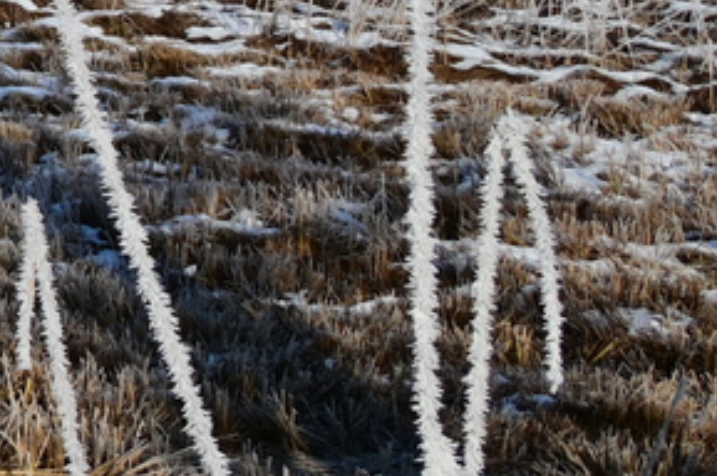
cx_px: -991
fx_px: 2686
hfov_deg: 12.2
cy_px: -409
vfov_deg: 9.6
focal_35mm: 135
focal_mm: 24
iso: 100
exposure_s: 1/320
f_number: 11
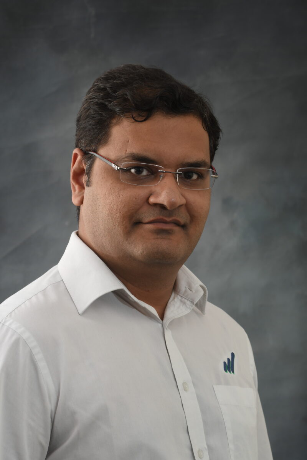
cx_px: 154
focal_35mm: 128
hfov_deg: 10.8
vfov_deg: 16.1
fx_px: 1631
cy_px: 230
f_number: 8
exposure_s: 1/125
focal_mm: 85
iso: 200
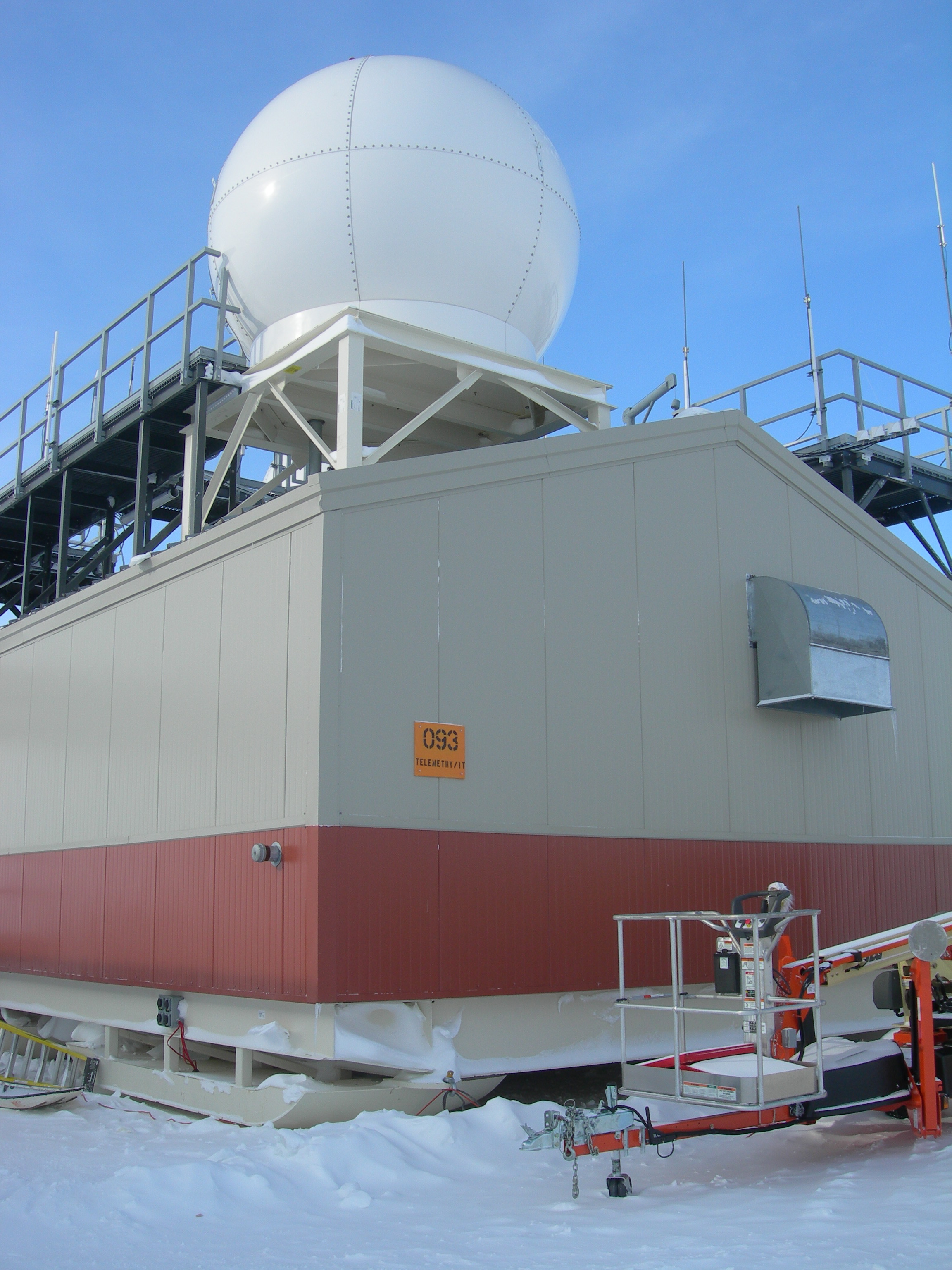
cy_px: 635
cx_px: 476
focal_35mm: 38
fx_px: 1393
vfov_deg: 49.0
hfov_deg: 37.7
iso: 50
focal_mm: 7.8
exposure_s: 1/508
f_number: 4.8
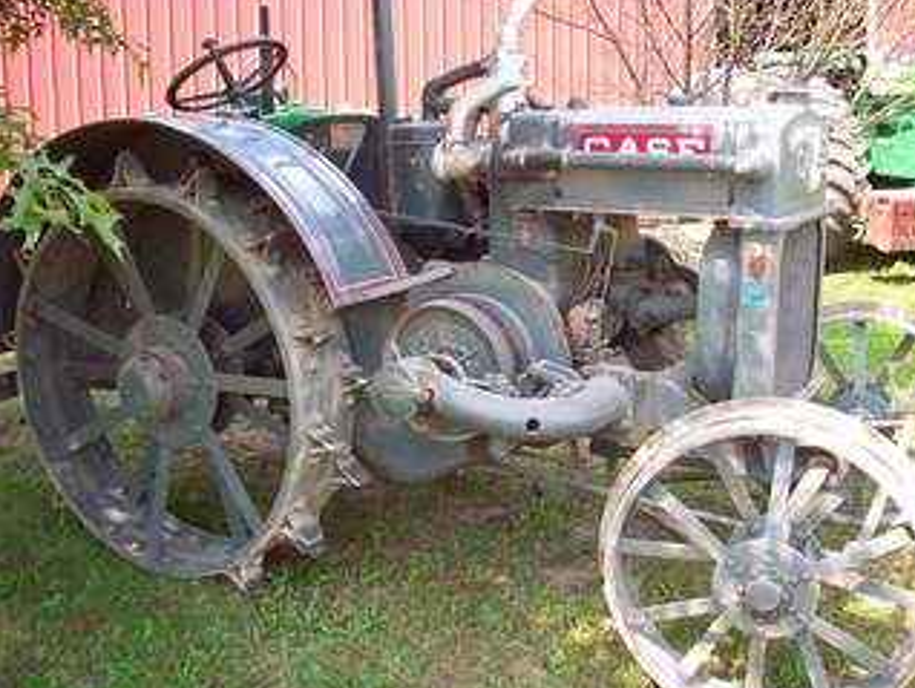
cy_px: 357
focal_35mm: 40
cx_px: 489
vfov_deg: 36.0
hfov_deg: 46.7
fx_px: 1058
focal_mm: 6.2
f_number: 2.8
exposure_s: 1/407
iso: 200
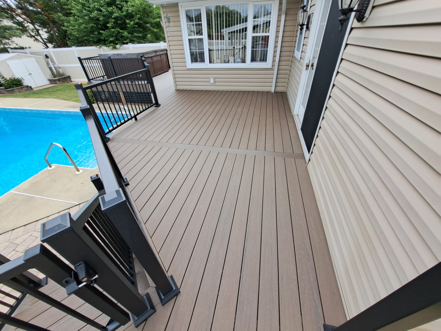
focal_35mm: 13
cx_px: 220
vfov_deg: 89.9
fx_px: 166
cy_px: 166
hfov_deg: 106.2
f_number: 2.2
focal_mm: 1.74
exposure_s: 1/335
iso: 50
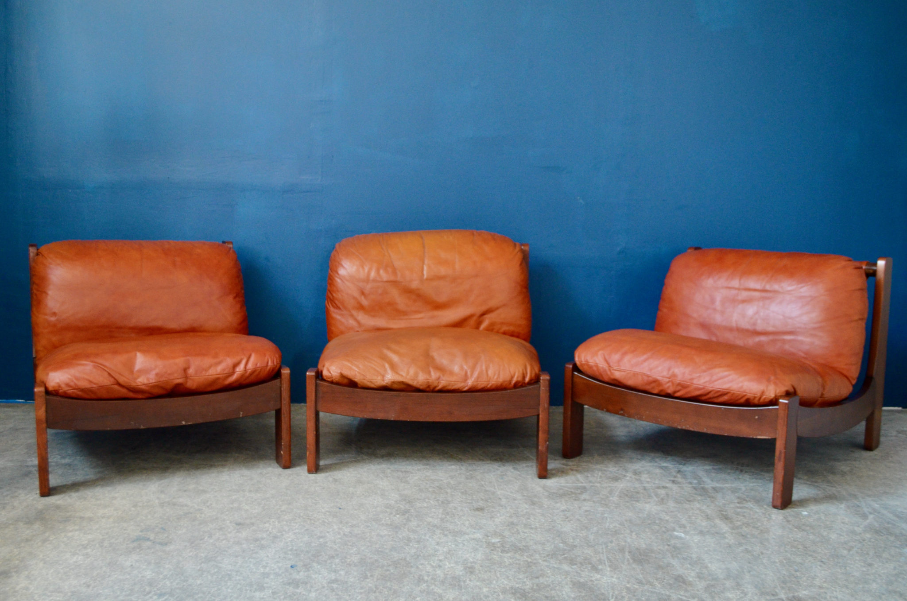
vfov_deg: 39.8
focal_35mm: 33
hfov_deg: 57.3
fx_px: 830
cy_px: 300
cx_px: 454
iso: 1250
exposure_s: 1/40
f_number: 4
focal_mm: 22
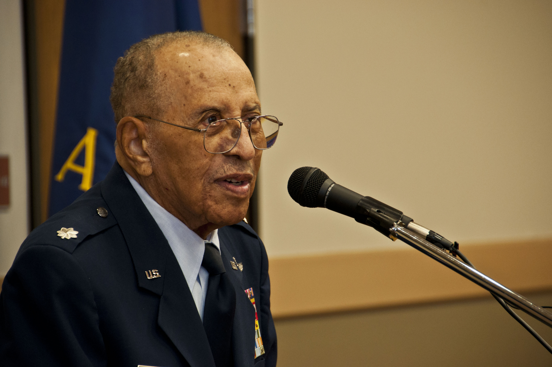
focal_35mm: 300
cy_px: 184
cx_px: 276
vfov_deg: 4.6
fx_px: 4594
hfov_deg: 6.9
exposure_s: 1/50
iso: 1000
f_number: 5.6
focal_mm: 200
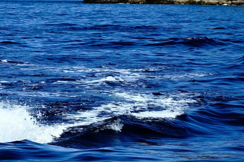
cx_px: -82
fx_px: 2250
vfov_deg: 4.1
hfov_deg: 6.2
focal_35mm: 332
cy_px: 114
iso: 160
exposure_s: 1/800
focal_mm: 80
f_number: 5.6
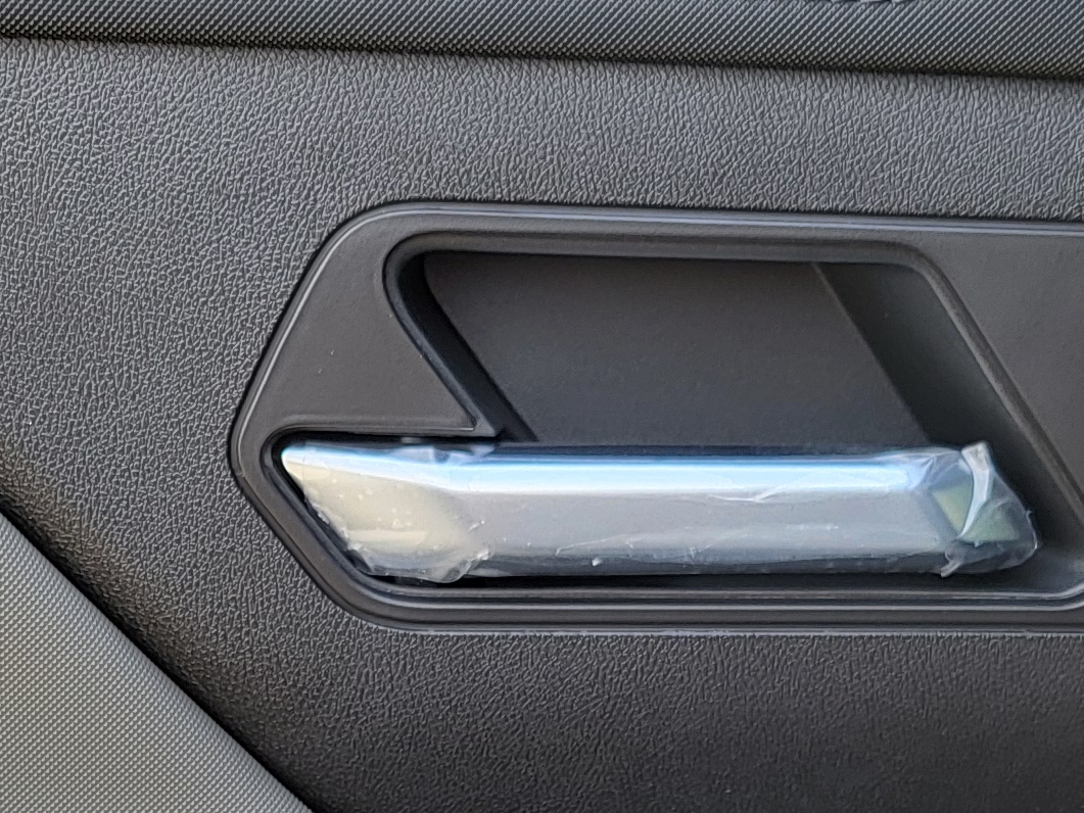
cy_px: 1232
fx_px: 3069
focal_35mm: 98
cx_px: 585
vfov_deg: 14.1
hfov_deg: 20.0
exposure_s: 1/141
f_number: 1.8
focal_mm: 5.4
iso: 40
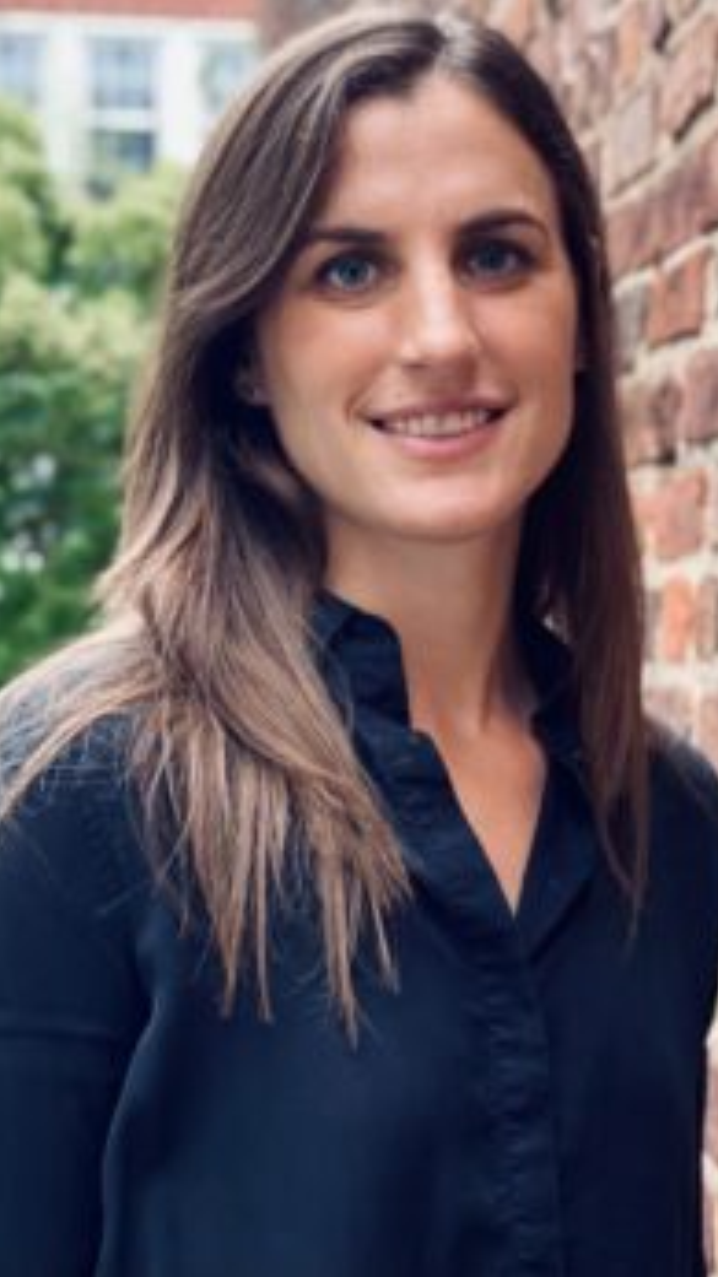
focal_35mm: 57
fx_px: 1931
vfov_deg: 36.6
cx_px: 412
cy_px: 638
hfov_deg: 21.1
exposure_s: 1/98
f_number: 2
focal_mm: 6
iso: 250
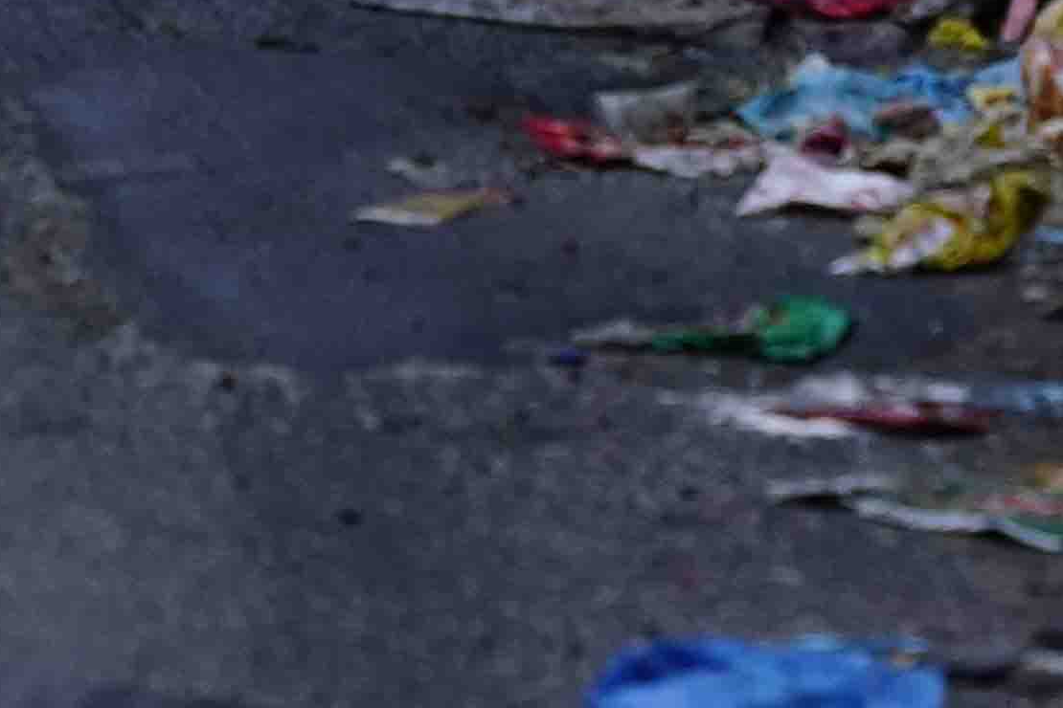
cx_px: 583
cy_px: -643
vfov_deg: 2.8
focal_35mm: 489
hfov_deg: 4.2
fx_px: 14438
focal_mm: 70
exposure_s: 1/500
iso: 1000
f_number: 2.8
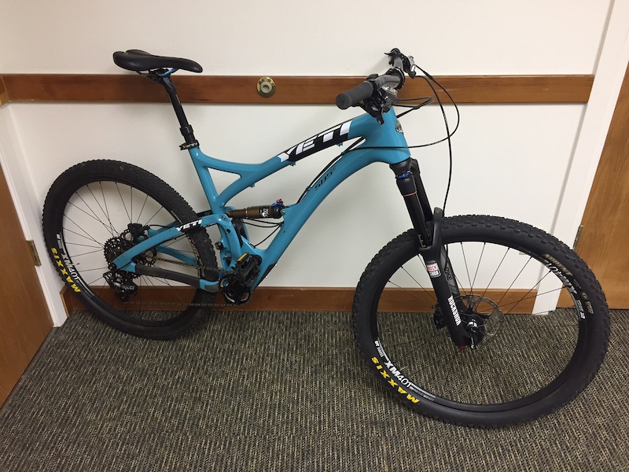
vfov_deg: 48.2
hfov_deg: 61.7
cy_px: 236
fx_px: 527
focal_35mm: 29
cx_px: 314
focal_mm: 4.15
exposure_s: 1/30
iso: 100
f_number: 2.2
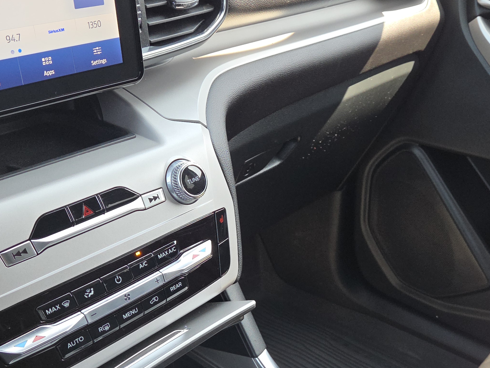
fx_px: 637
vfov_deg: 31.9
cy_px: 247
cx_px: 298
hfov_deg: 41.8
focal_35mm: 45
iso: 64
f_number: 1.8
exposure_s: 1/180
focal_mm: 5.4
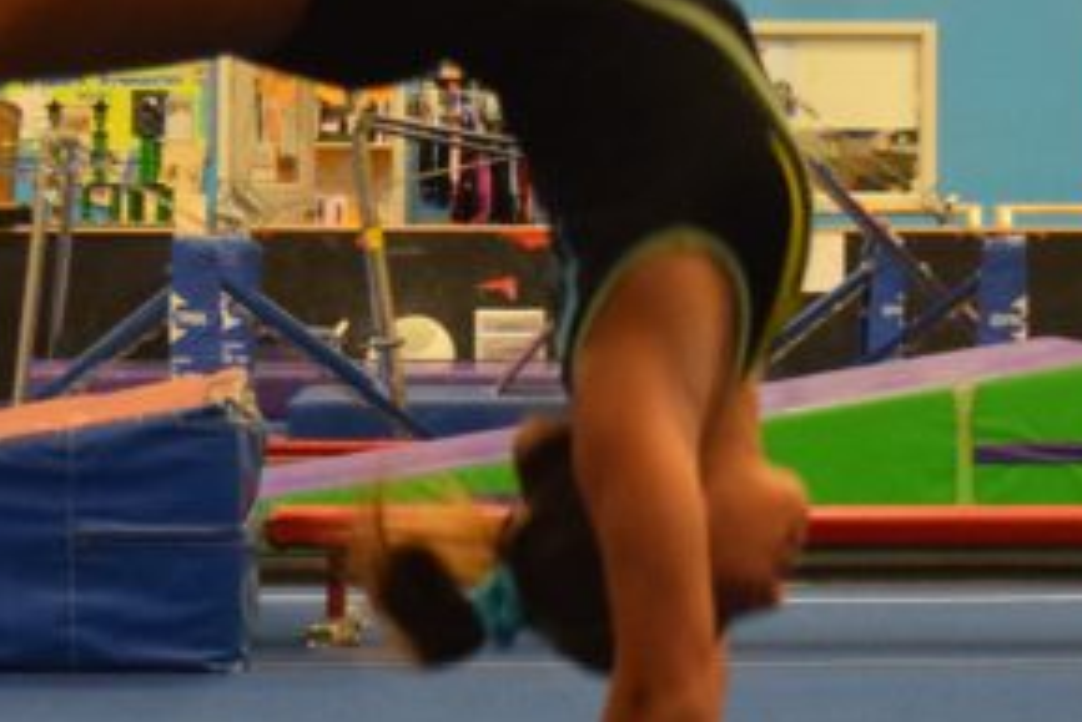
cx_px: 389
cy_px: 372
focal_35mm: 158
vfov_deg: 8.7
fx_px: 4742
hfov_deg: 13.0
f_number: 4.2
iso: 3200
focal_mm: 31
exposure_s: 1/160
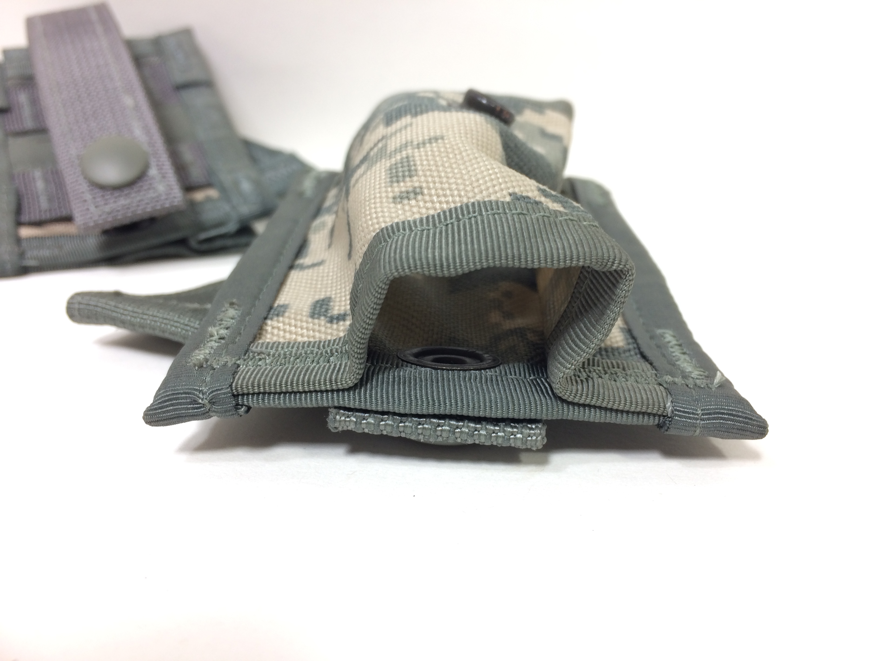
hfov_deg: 61.7
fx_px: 738
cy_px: 330
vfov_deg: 48.2
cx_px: 440
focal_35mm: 29
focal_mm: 4.15
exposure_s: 1/30
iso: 40
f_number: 2.2
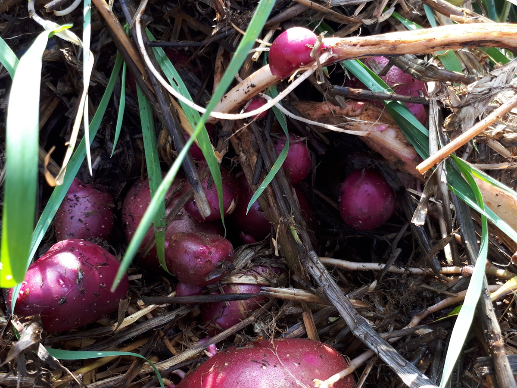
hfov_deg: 65.3
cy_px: 194
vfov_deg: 51.4
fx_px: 403
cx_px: 258
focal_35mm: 27
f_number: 1.9
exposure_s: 1/138
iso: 40
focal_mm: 3.6
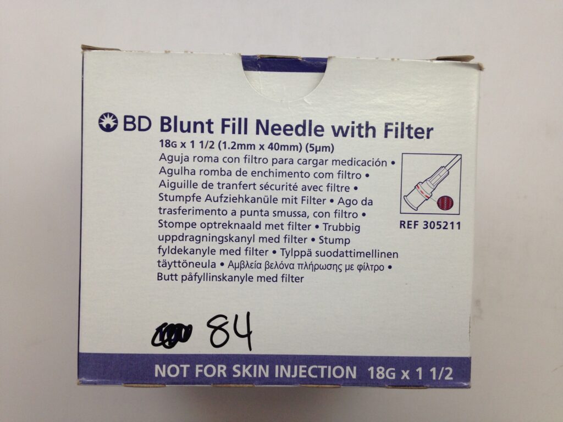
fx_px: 537
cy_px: 211
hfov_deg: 55.4
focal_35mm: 33
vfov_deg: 42.9
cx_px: 282
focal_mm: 4.12
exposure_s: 1/60
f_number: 2.4
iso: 64
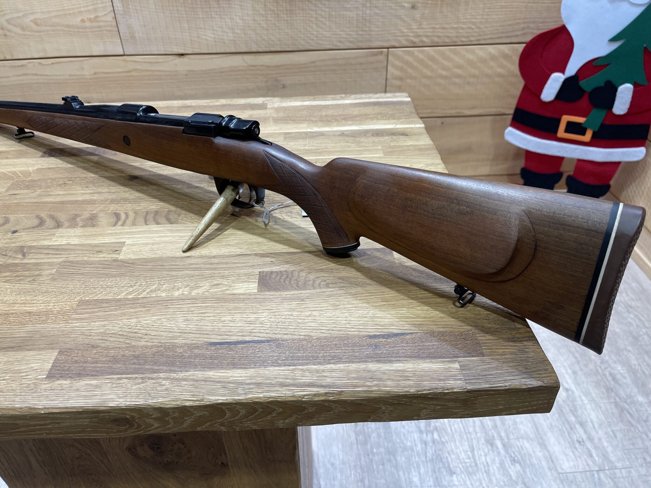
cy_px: 244
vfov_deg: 53.1
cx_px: 326
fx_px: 489
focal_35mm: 26
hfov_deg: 67.3
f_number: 1.6
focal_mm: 5.1
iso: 64
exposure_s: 1/100
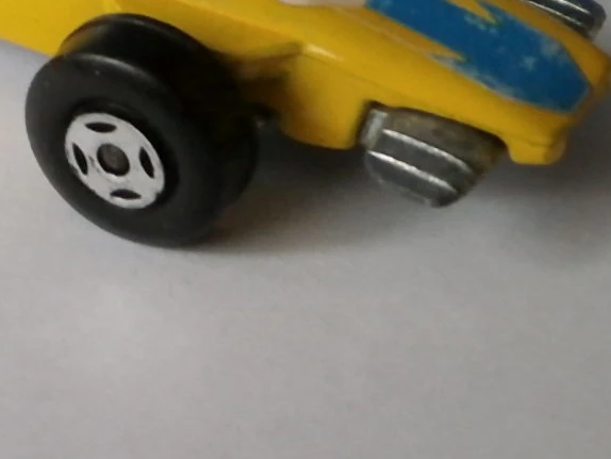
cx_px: 5
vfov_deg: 12.7
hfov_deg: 16.9
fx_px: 2013
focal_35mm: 114
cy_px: -96
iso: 320
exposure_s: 1/40
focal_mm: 8.3
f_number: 3.4
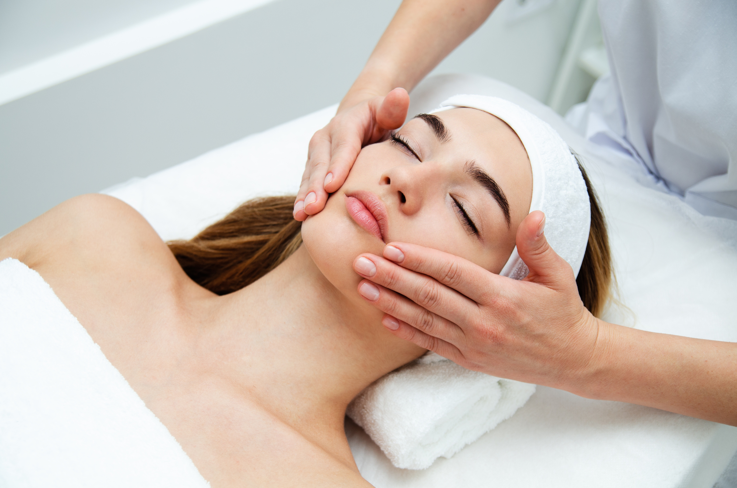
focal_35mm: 57
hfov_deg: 35.1
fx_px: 1165
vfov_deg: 23.7
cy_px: 244
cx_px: 368
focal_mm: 38
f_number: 3.5
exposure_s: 1/200
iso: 160
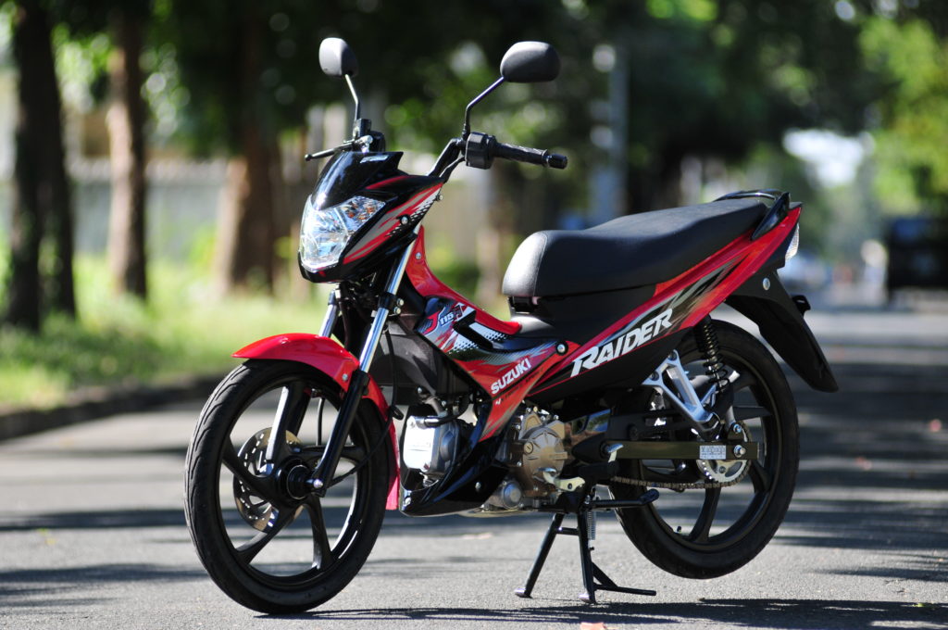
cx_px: 474
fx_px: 6115
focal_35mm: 232
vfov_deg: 5.9
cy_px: 315
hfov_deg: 8.9
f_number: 2.8
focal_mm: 155
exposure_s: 1/2000
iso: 400
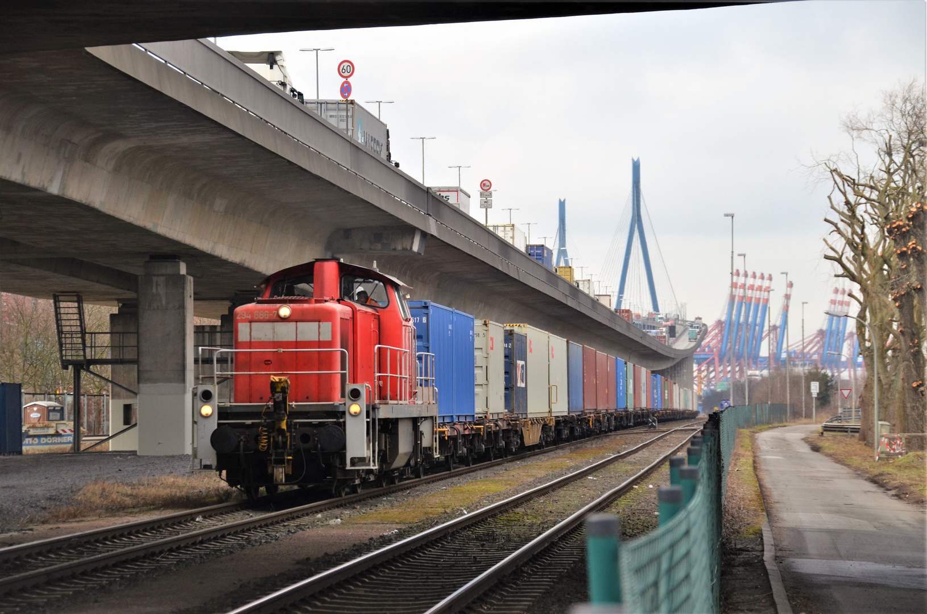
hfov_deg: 16.1
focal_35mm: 128
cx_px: 464
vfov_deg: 10.7
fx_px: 3277
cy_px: 307
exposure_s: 1/1250
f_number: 5.6
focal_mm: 85
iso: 400
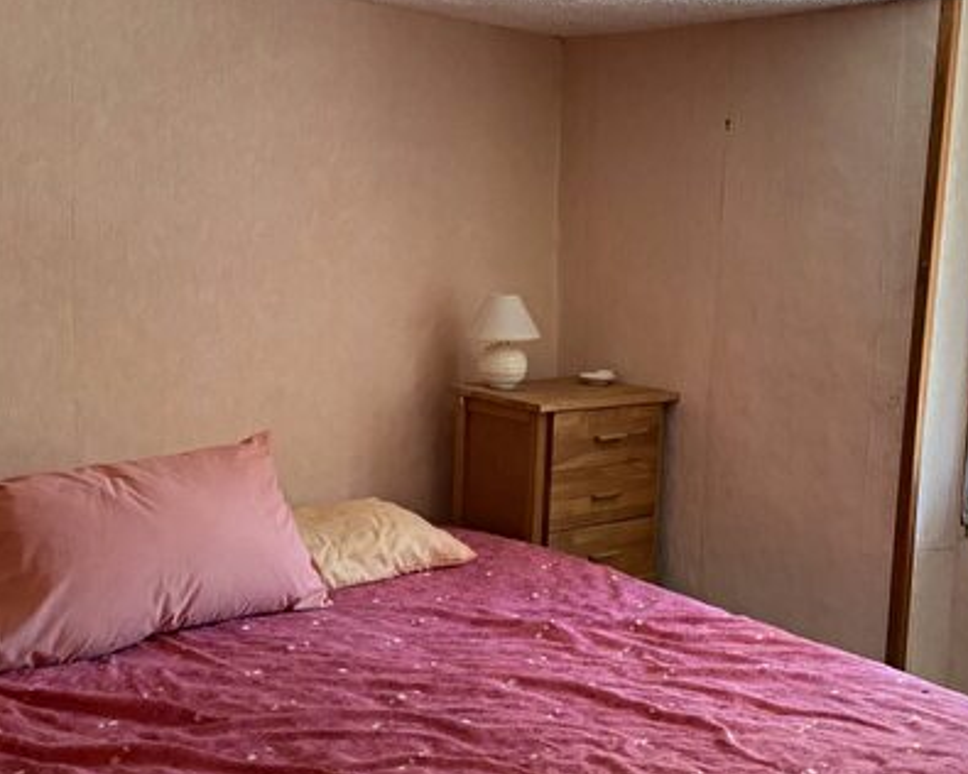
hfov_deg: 40.7
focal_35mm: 45
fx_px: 1289
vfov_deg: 33.4
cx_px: 642
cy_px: 393
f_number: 1.8
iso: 250
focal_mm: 4.25
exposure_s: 1/60
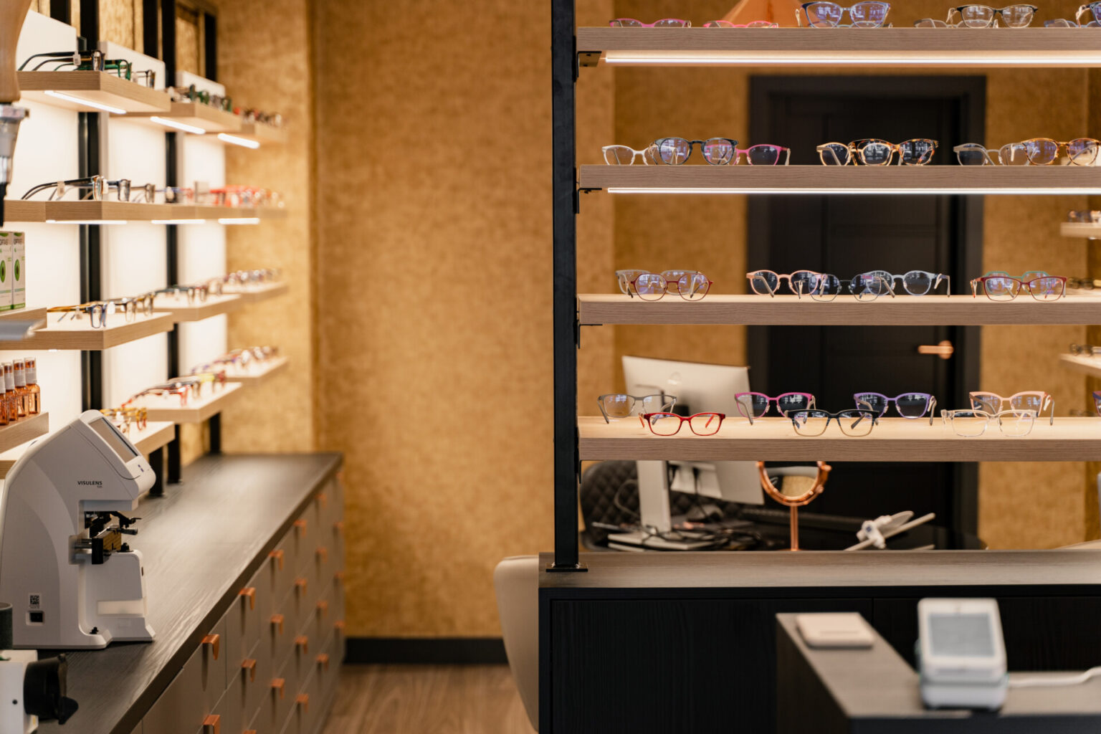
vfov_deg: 18.2
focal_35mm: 75
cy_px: 367
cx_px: 550
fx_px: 2294
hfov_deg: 27.0
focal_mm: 75
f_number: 3.2
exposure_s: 1/80
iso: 200
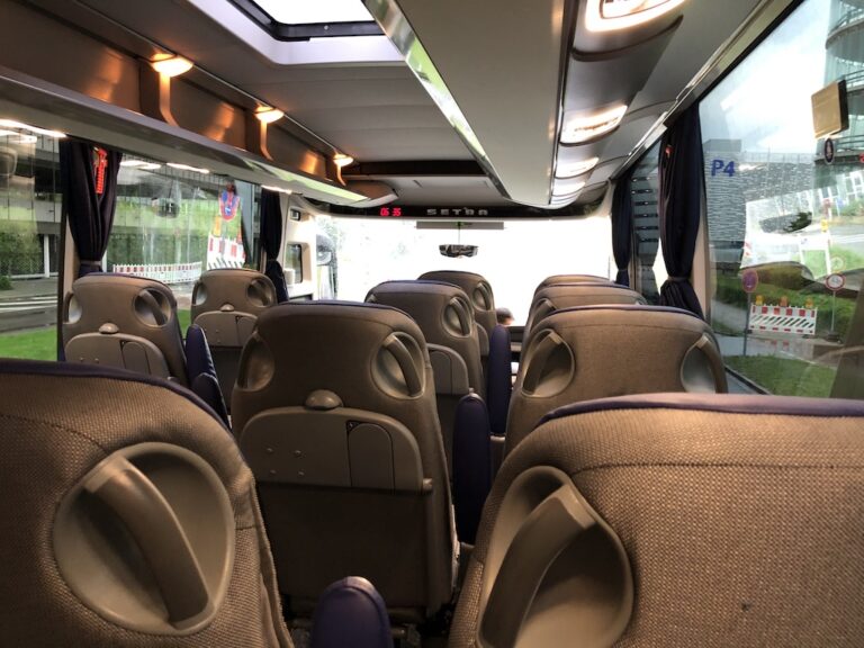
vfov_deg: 49.7
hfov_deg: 63.4
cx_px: 432
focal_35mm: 28
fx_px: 699
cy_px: 324
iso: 100
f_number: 1.8
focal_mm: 4
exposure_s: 1/8
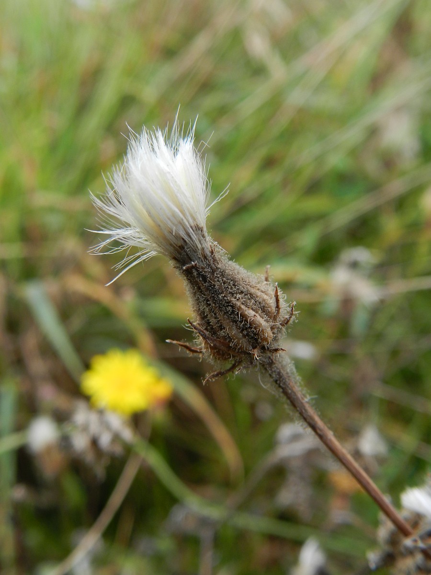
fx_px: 531
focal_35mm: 32
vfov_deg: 56.8
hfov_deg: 44.2
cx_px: 216
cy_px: 288
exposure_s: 1/200
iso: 160
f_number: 3.7
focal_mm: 5.6
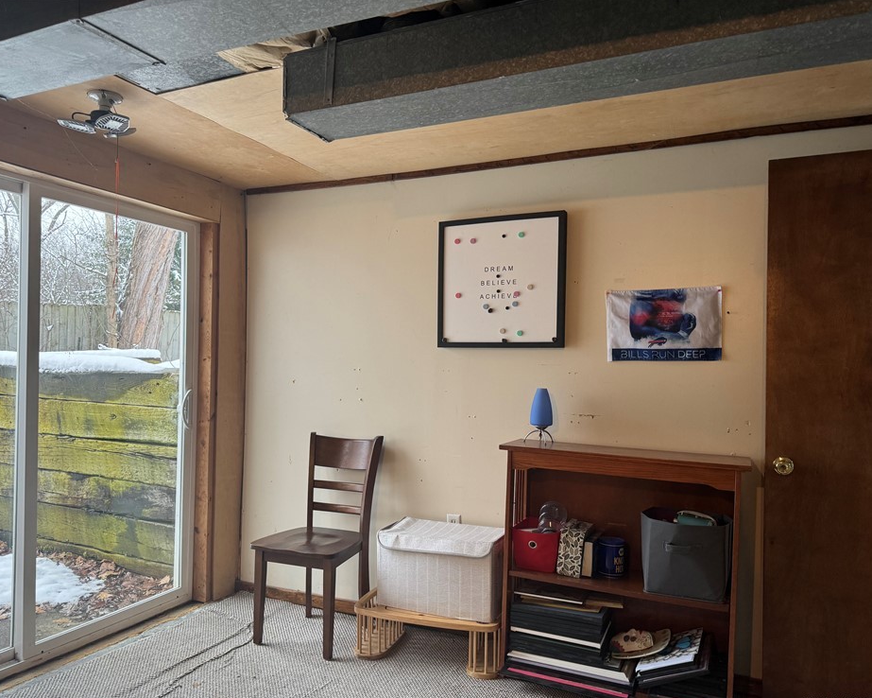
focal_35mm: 26
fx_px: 671
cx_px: 416
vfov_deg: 54.9
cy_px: 359
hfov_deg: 66.0
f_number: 1.78
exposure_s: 1/60
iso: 160
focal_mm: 6.86
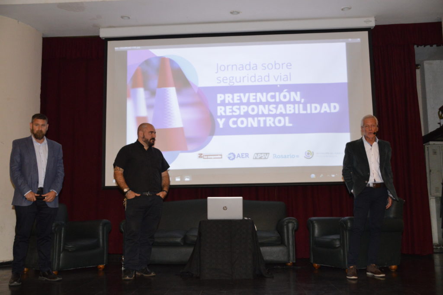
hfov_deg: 53.2
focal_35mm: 36
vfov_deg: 36.8
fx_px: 443
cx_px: 222
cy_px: 148
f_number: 4
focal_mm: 24
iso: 2000
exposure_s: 1/60
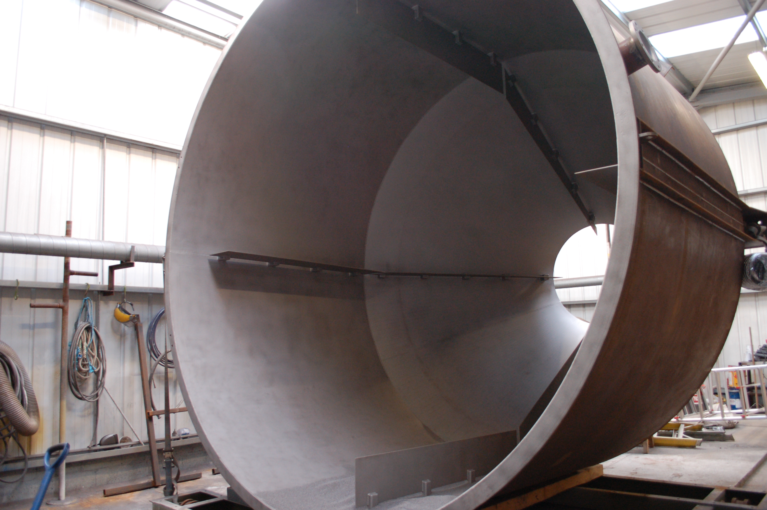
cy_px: 255
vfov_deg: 47.8
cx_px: 384
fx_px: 575
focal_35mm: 27
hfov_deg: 67.4
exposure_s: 1/13
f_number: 3.5
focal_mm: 18
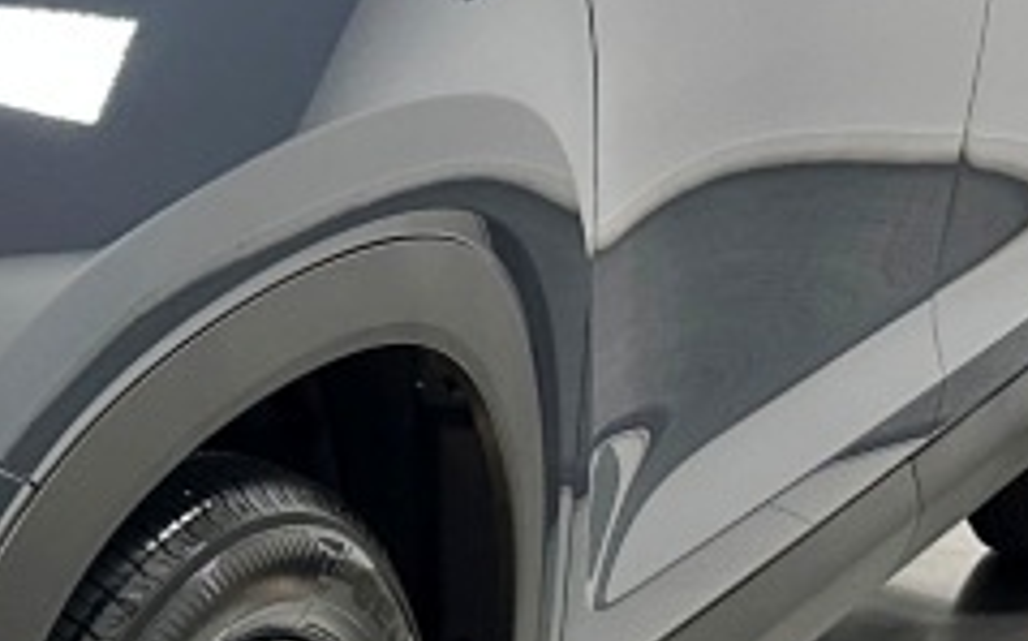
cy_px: 490
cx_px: -490
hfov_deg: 17.3
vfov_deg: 12.0
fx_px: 3052
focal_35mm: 109
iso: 400
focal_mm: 6.86
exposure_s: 1/60
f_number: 1.78
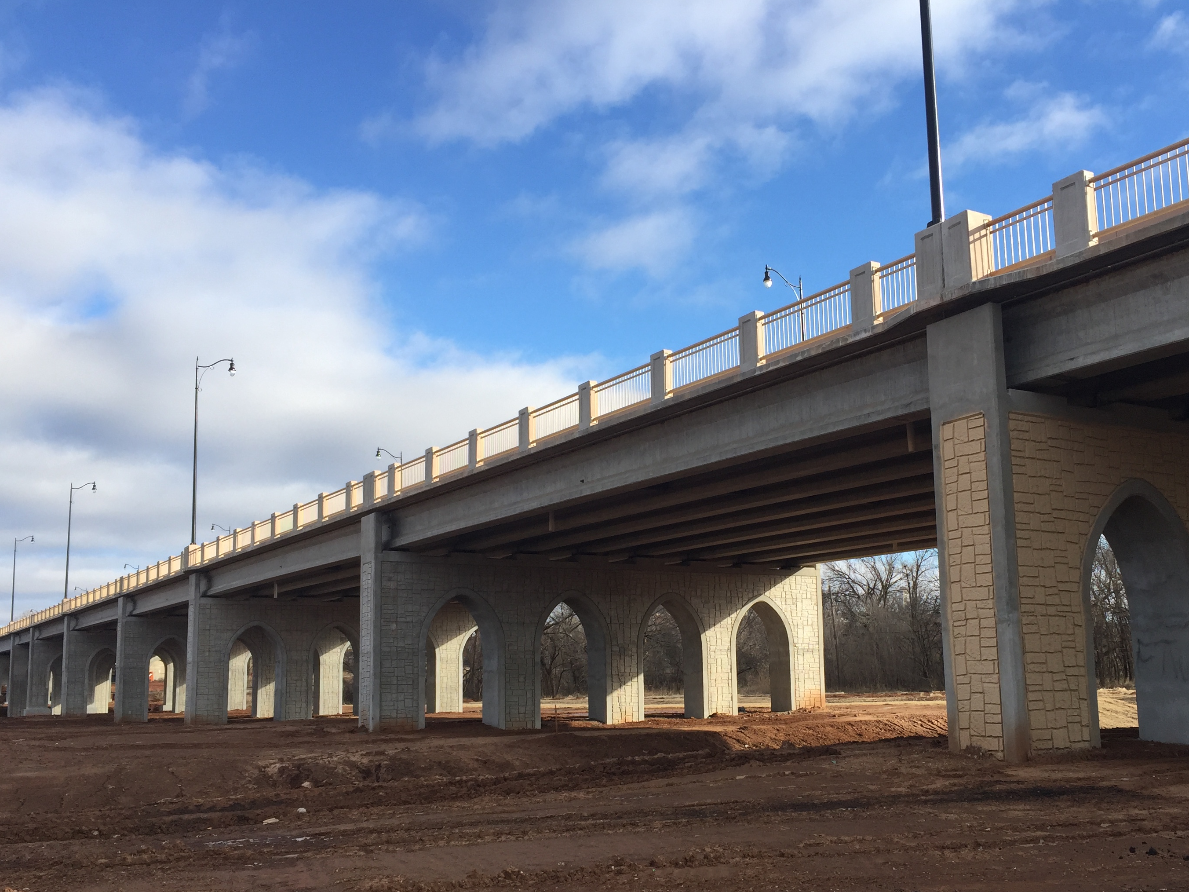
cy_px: 523
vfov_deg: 40.6
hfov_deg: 52.4
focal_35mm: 35
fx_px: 1202
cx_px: 688
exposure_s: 1/964
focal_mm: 4.15
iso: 32
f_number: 2.2
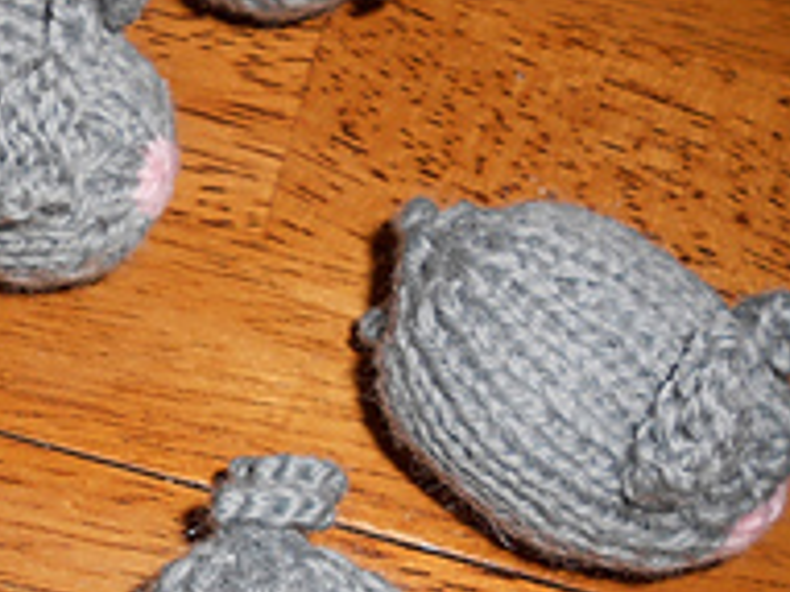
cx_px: 79
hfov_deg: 27.5
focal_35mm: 68
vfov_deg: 21.4
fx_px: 1551
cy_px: 453
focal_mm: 4.6
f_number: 8
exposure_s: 1/25
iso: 80
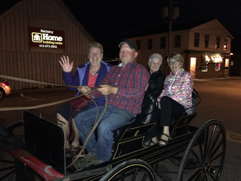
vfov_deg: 48.2
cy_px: 90
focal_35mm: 29
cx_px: 120
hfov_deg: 61.7
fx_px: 202
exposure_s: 1/16
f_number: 2.2
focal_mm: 4.15
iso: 640
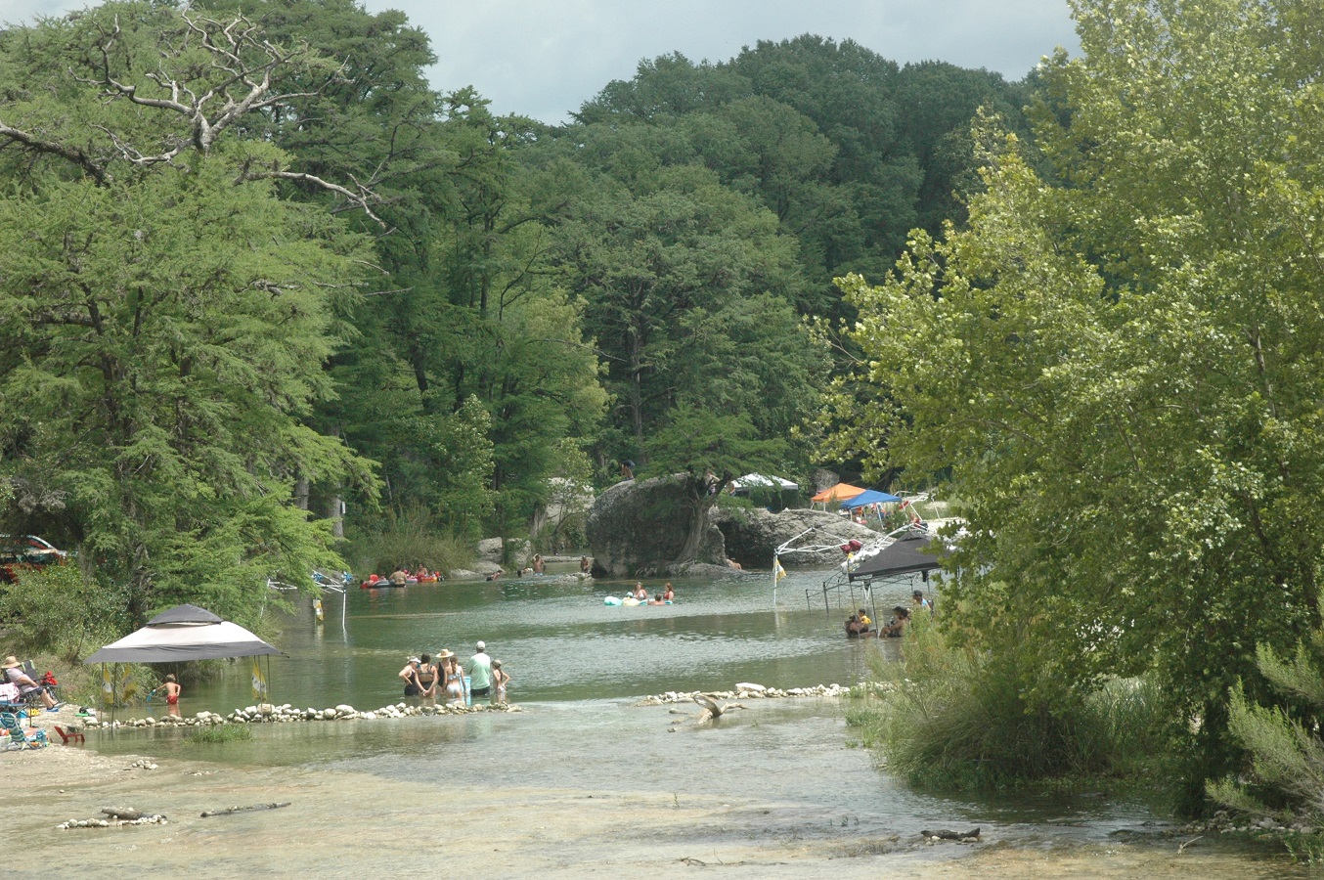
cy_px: 440
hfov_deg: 14.4
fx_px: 5236
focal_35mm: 142
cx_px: 662
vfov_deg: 9.6
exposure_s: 1/1250
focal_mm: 95
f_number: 9
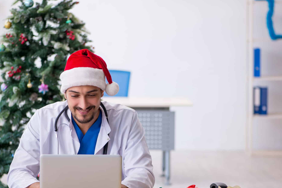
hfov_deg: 14.2
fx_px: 1128
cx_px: 128
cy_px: 99
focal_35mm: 144
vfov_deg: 9.5
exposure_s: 1/125
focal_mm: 105
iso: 100
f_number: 4
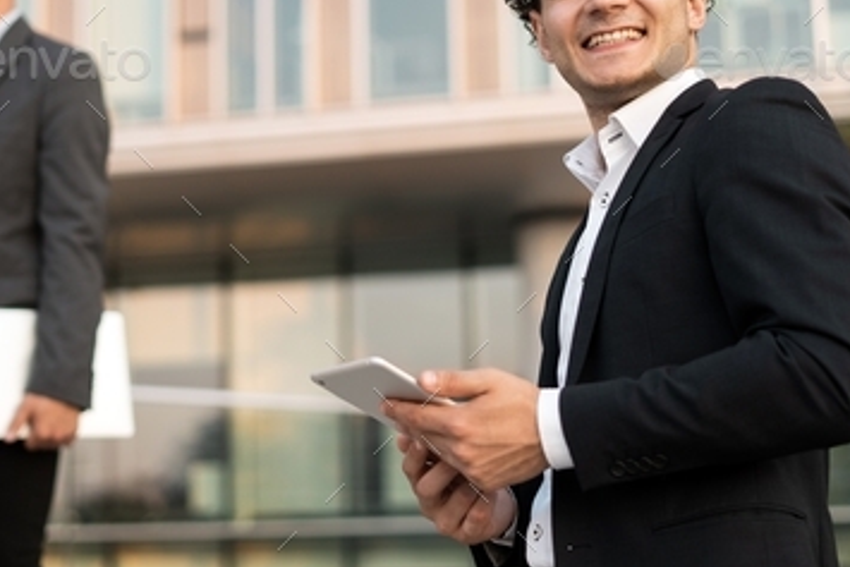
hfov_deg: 24.5
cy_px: 173
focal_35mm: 83
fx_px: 1960
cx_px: 395
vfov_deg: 16.4
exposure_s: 1/640
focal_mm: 50
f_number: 2
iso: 200
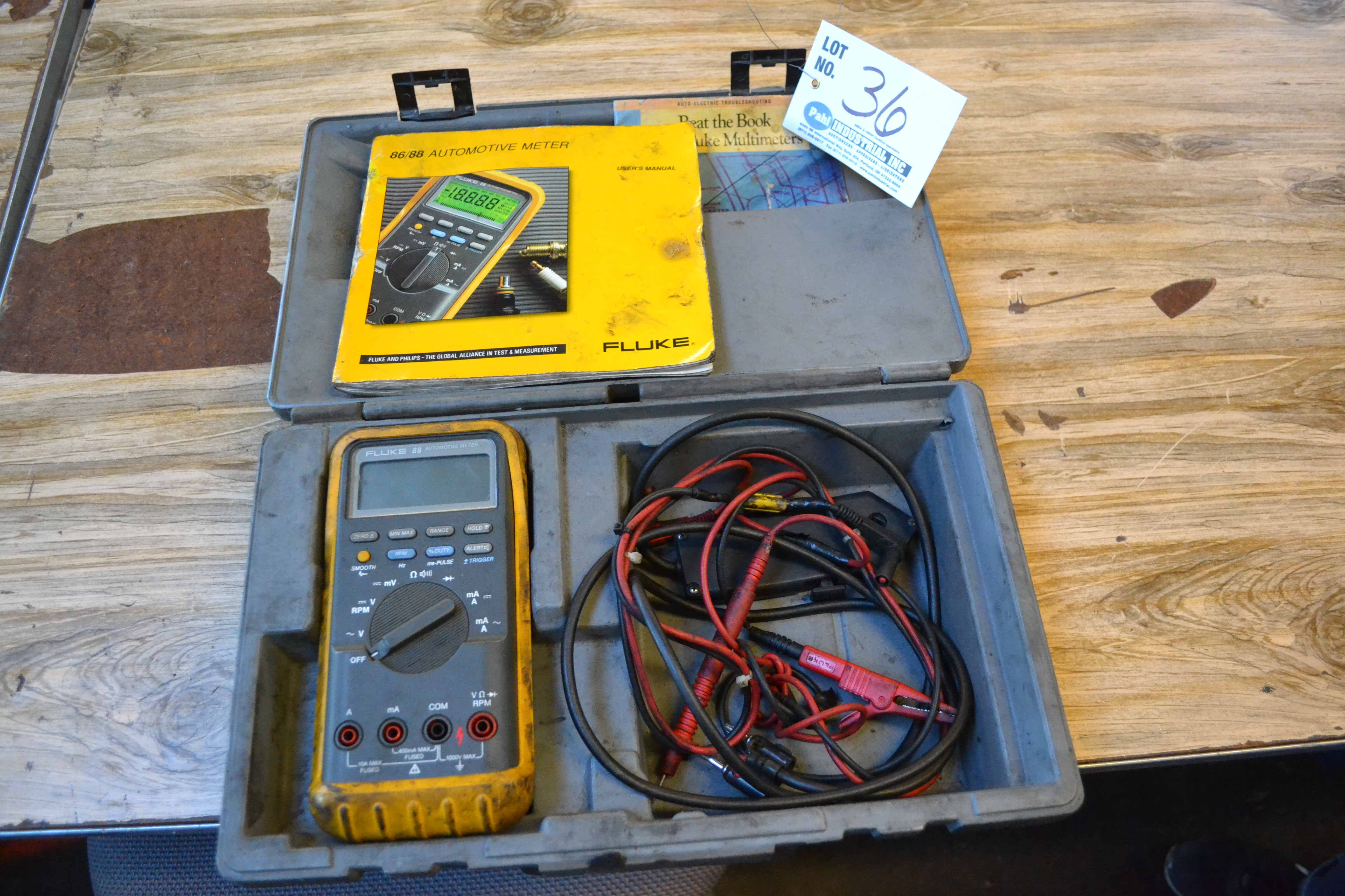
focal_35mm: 27
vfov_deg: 47.9
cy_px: 448
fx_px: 1009
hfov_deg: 67.4
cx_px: 672
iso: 3200
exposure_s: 1/160
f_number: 3.5
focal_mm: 18
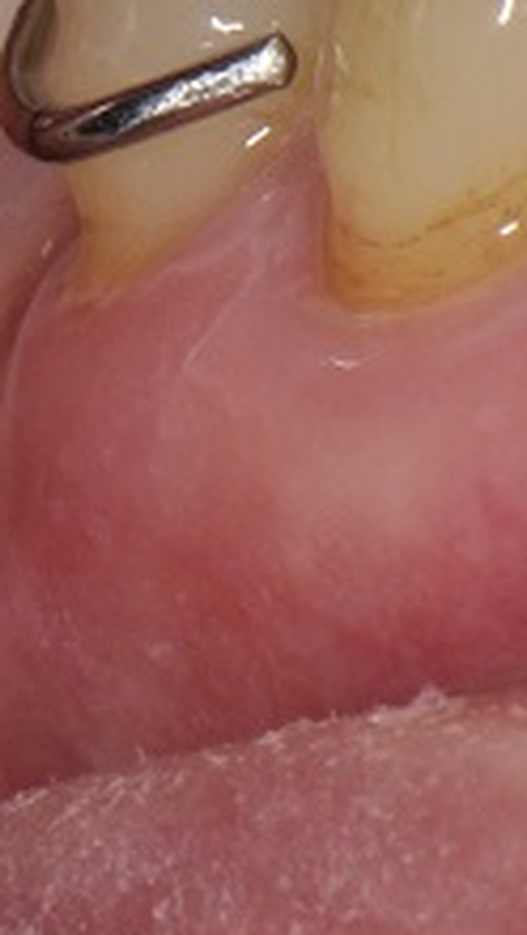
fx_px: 19957
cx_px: 1645
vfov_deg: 2.7
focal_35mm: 805
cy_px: -157
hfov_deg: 1.5
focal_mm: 105
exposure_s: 1/160
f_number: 32
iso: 200
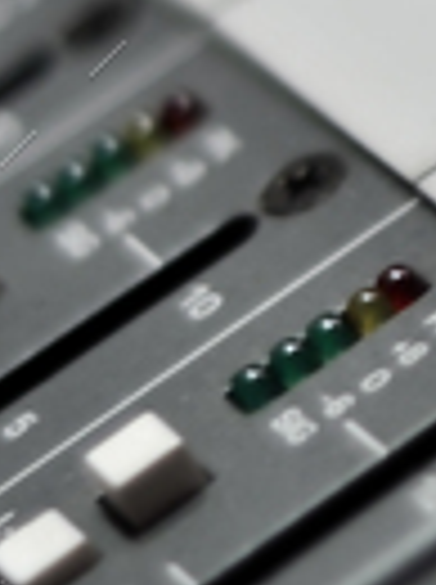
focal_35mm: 327
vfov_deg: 6.0
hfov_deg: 4.4
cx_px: 1119
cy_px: -94
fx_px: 5510
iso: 200
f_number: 2.5
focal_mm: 50
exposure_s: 1/15
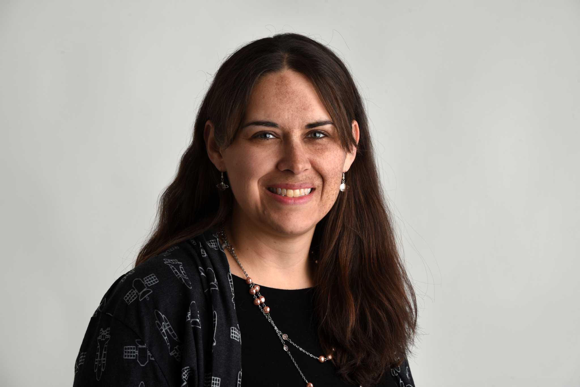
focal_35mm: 170
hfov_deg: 12.1
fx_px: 2740
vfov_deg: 8.1
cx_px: 290
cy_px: 194
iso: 160
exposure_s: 1/160
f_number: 10
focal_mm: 170
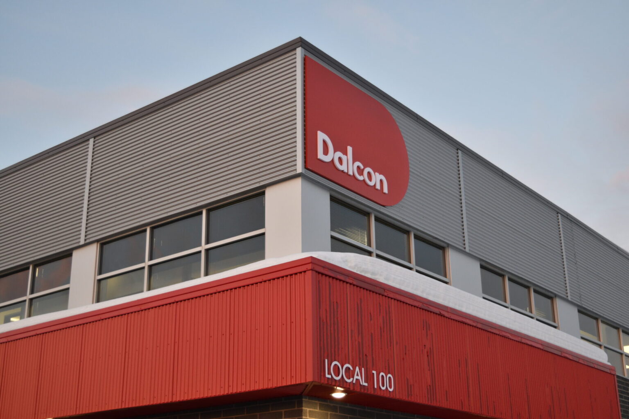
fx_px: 891
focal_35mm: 51
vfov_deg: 26.5
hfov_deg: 38.9
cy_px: 210
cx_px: 314
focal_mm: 34
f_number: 5
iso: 400
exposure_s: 1/100
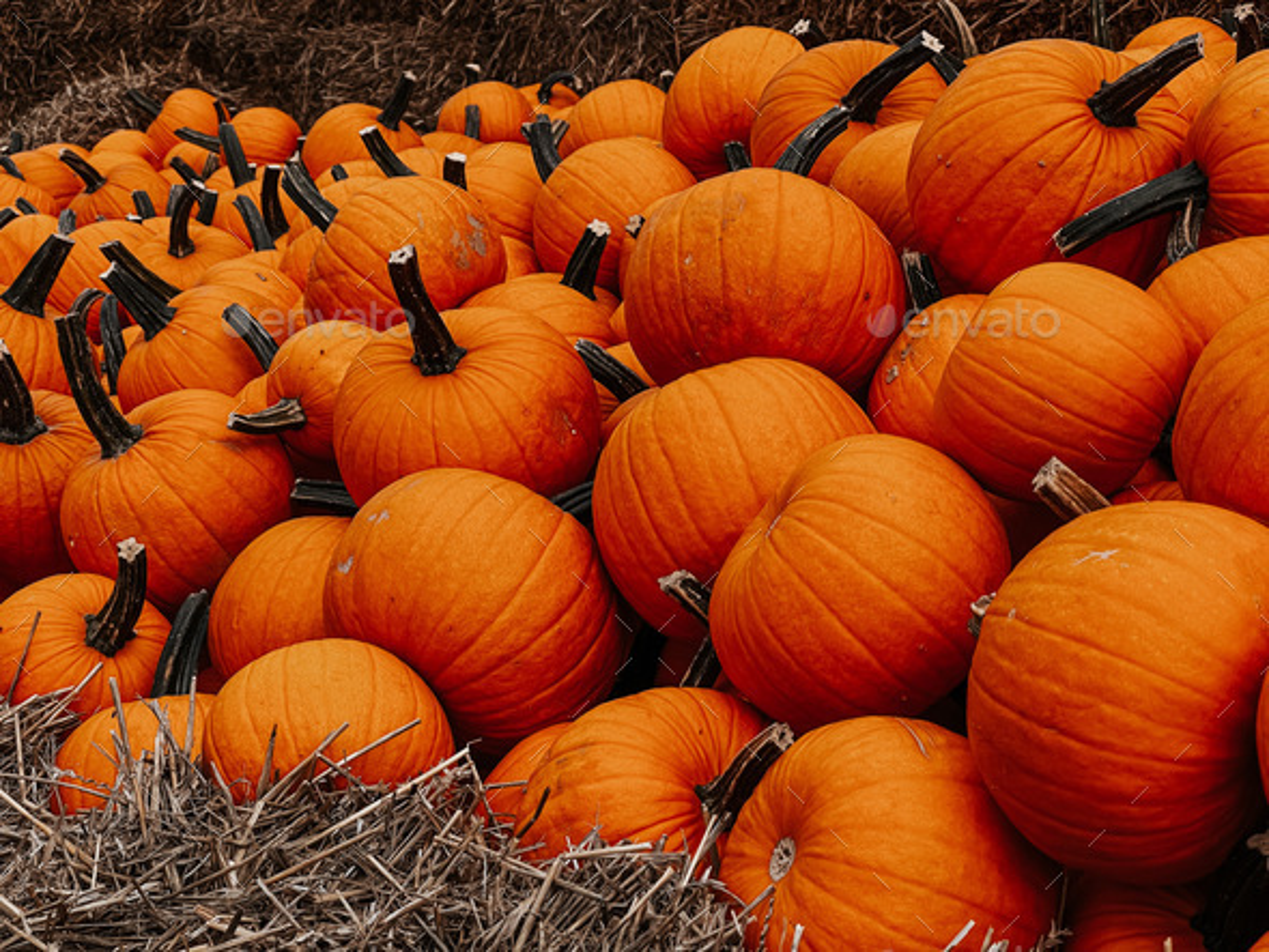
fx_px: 2347
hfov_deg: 30.3
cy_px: 476
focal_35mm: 64
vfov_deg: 22.9
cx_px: 634
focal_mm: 7.5
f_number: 2.2
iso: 20
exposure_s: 1/460
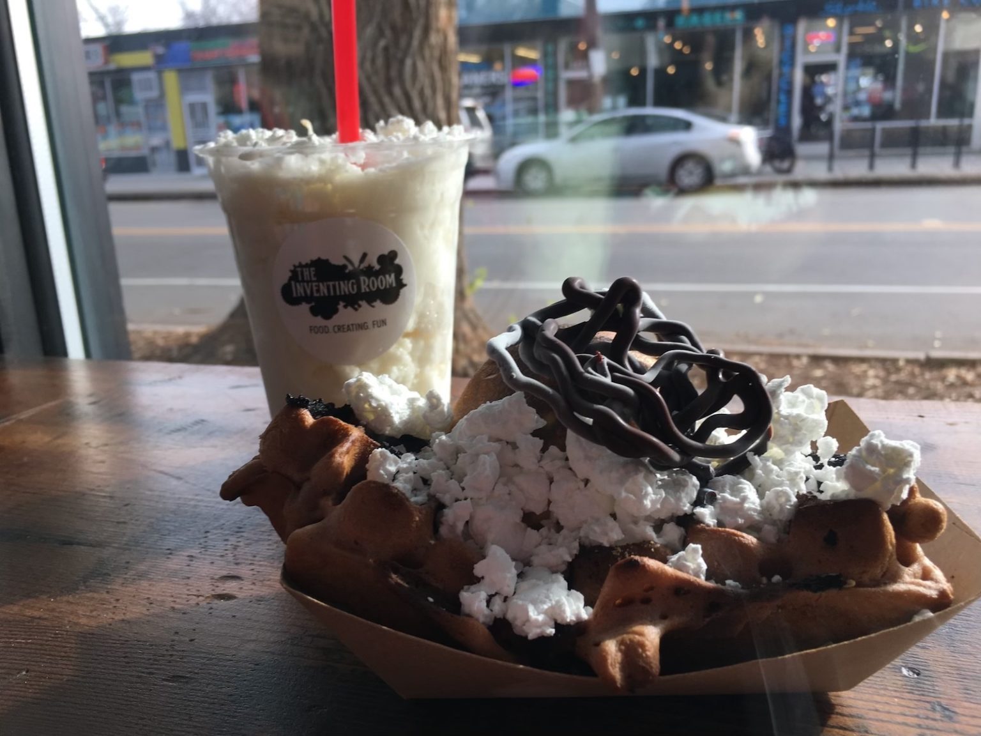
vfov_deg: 48.2
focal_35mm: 29
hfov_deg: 61.7
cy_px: 368
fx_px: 822
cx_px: 490
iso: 25
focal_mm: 4.15
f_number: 2.2
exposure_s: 1/215
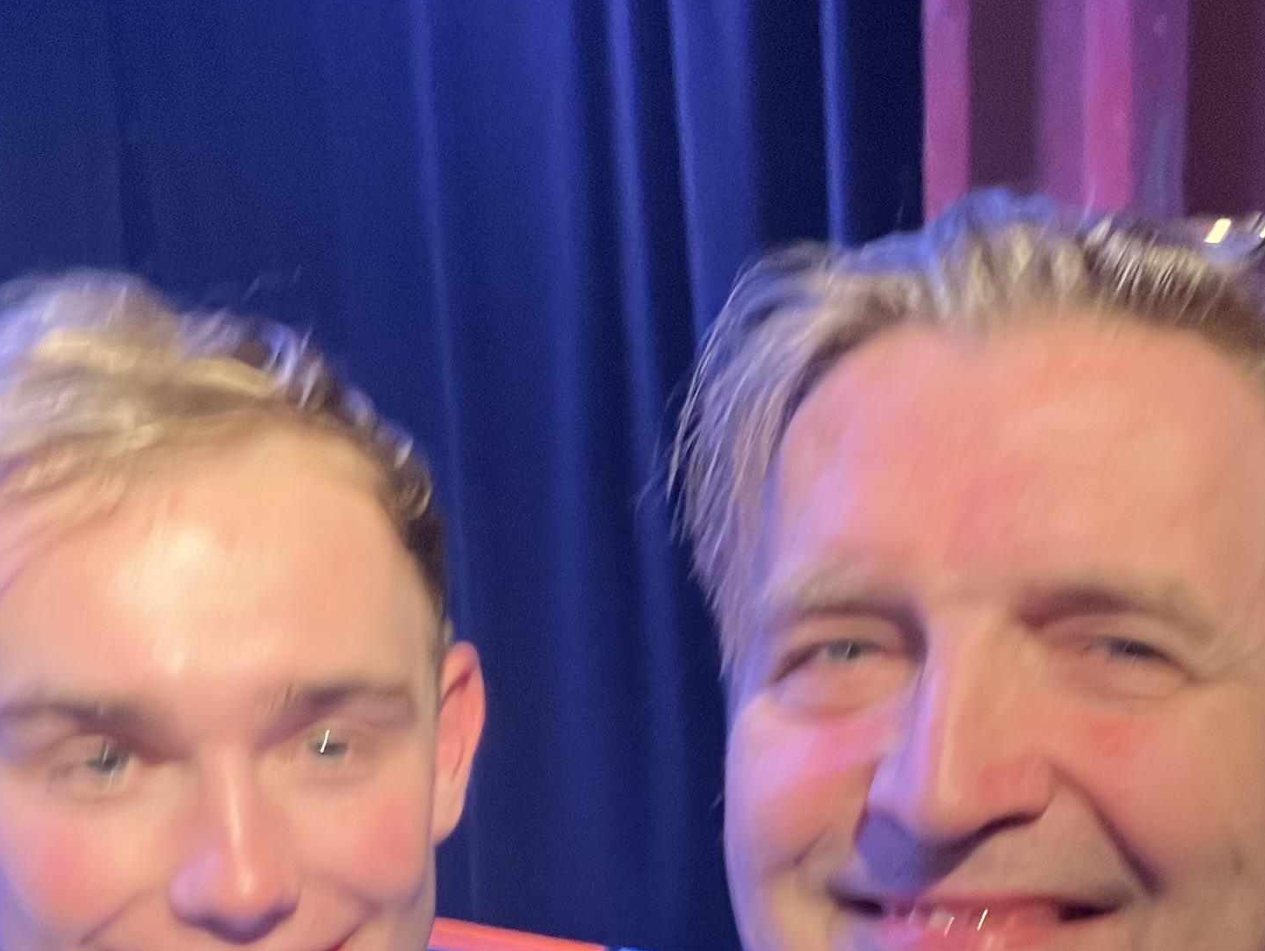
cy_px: 945
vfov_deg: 20.9
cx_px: 888
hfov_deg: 28.3
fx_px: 2487
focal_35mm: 68
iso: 200
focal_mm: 2.87
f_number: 2.2
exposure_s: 1/50
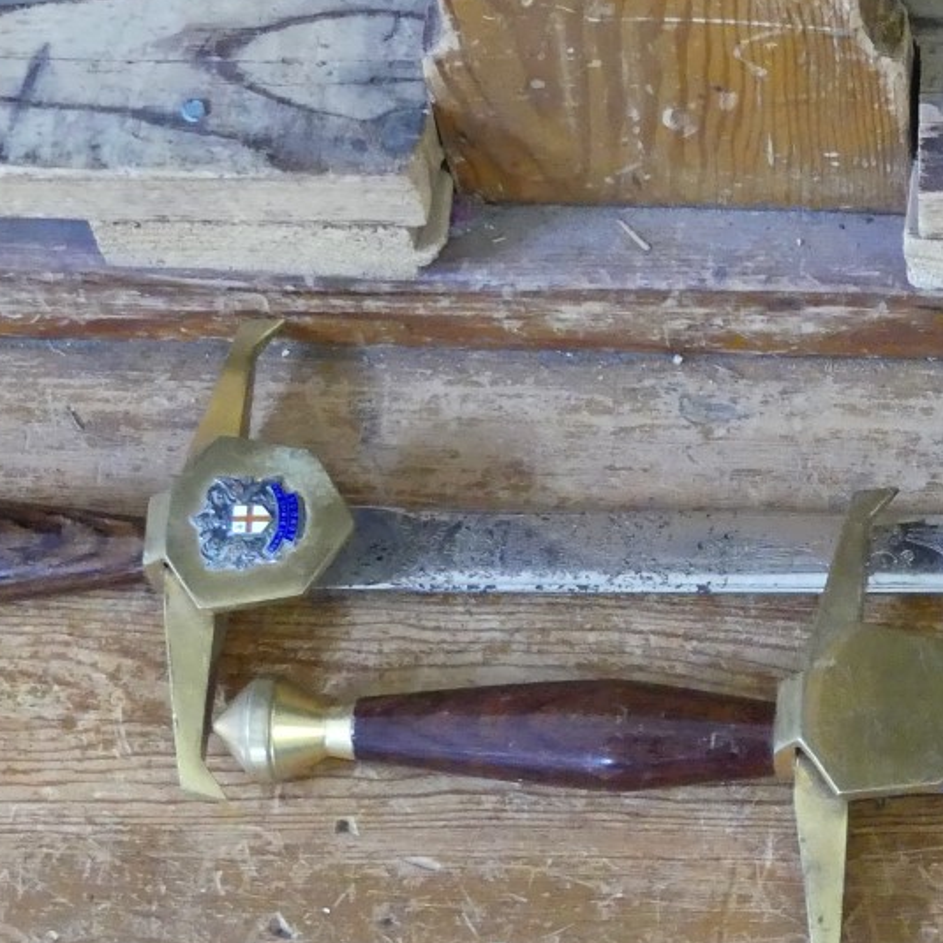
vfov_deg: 16.3
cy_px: 589
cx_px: 1130
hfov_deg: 15.7
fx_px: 3298
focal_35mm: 107
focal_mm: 8.1
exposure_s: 1/80
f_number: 2.8
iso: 1250
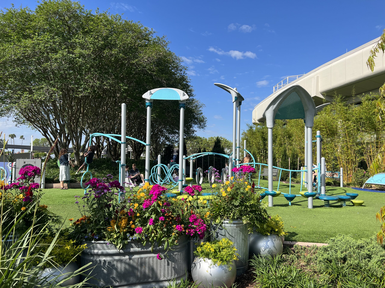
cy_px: 144
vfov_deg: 53.1
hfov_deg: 67.3
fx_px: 289
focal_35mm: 26
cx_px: 192
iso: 50
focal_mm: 5.7
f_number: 1.5
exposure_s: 1/2994
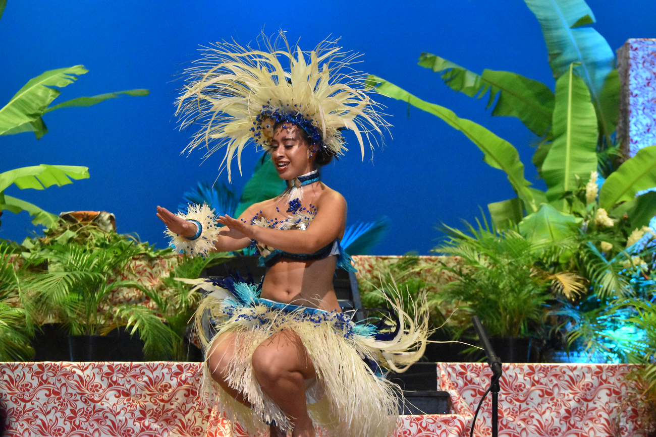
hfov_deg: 14.0
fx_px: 2679
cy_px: 218
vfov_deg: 9.3
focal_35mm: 147
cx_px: 328
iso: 12800
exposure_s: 1/640
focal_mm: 98
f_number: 6.3
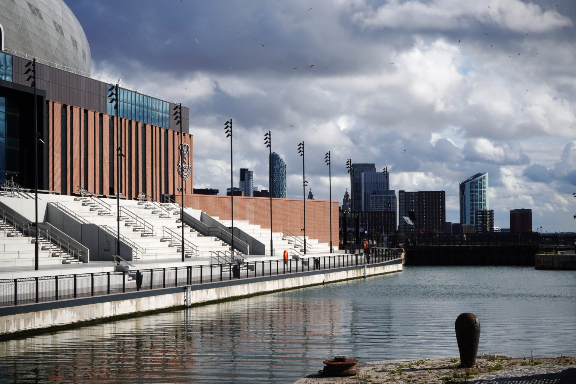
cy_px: 192
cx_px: 288
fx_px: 1200
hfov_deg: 27.0
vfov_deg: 18.2
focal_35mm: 75
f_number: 22
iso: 100
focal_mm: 50
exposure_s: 1/80
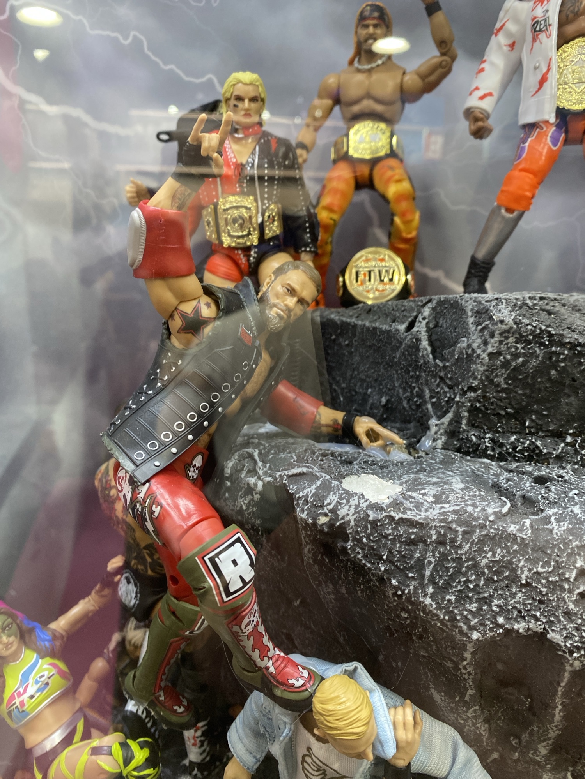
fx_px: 586
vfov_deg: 67.3
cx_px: 292
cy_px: 390
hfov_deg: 53.1
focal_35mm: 26
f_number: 1.8
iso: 160
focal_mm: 4.25
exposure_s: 1/60
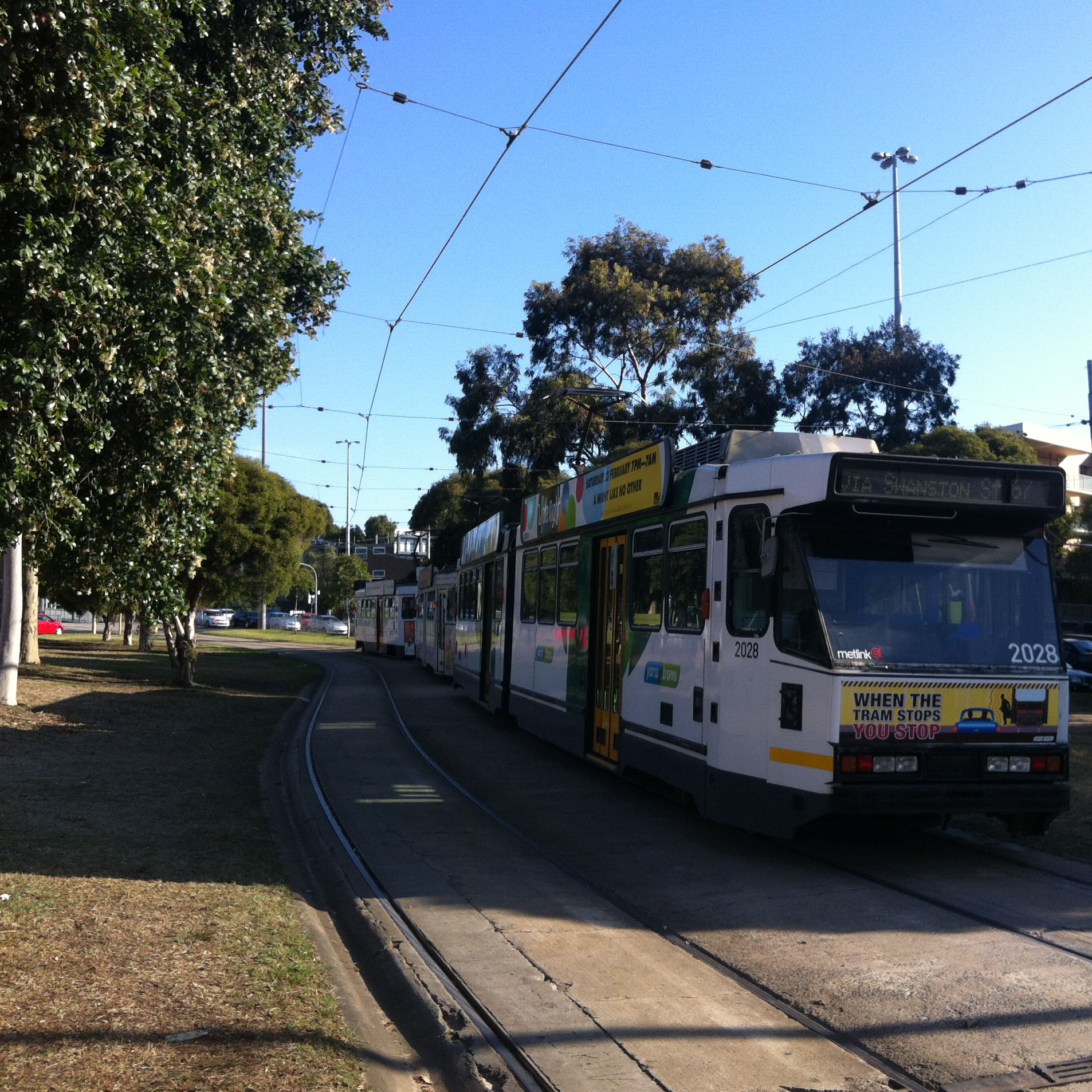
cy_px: 538
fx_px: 1499
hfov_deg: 39.8
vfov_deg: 40.0
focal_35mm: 42
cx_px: 684
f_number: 2.8
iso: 80
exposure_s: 1/773
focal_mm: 3.85
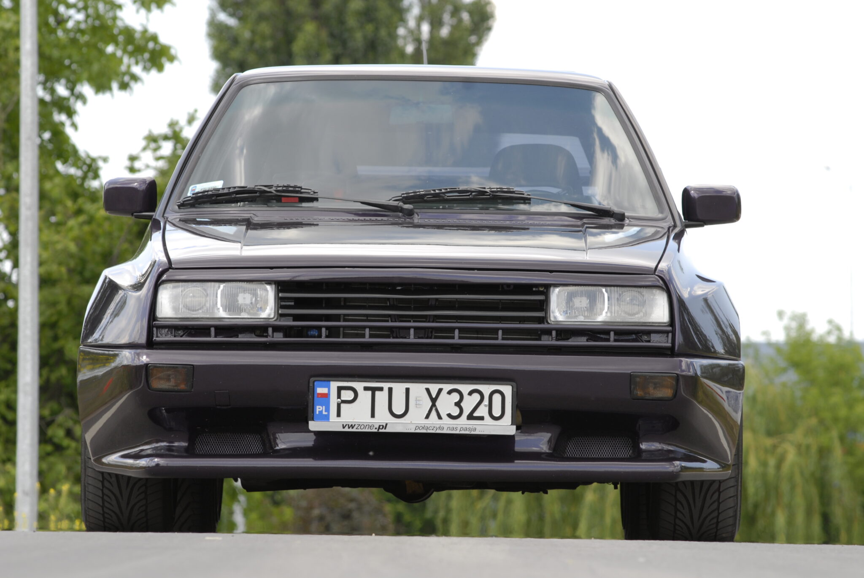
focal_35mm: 232
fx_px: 5587
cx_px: 432
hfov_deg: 8.8
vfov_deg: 5.9
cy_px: 289
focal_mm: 155
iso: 200
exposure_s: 1/125
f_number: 8
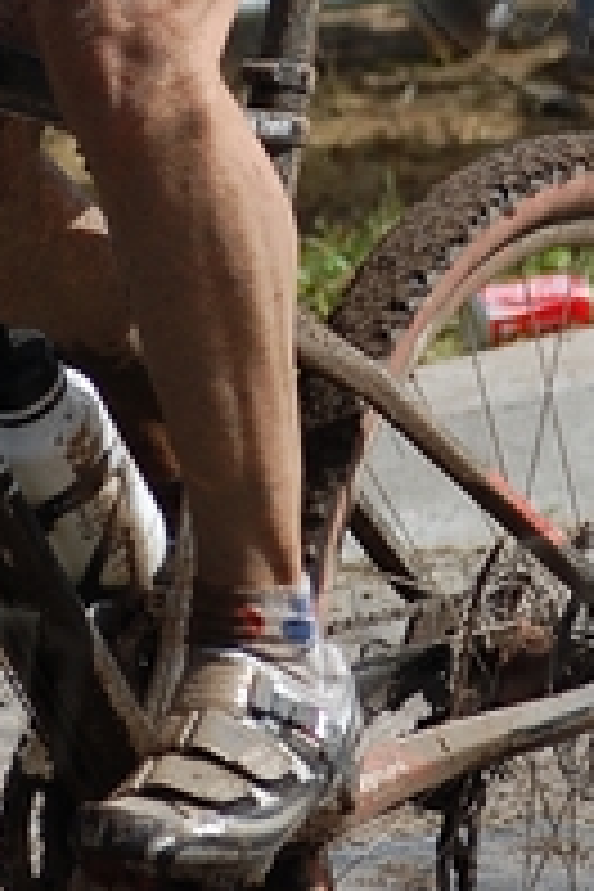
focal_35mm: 521
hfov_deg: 2.6
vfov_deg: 3.9
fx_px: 12894
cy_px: -274
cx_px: 155
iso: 200
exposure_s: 1/1250
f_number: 4.5
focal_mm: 86
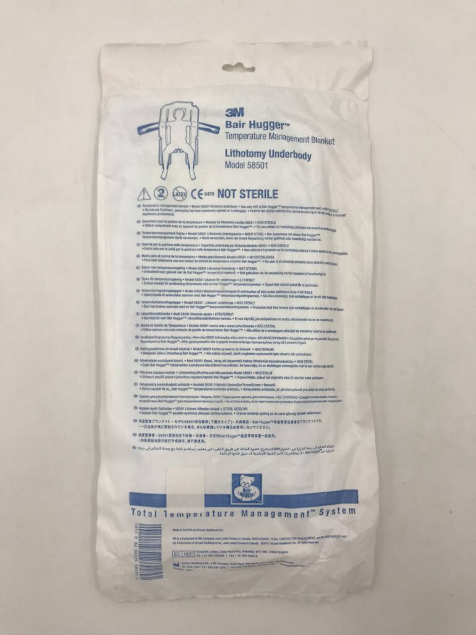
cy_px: 318
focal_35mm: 28
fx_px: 513
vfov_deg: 63.4
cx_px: 238
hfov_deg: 49.7
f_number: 1.8
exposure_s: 1/60
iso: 25
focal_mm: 3.99
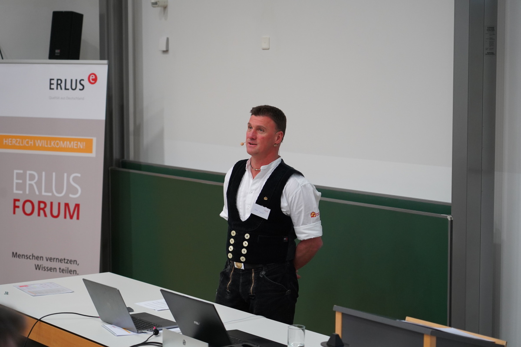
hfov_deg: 26.3
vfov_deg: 17.7
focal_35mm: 77
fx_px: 1114
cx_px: 260
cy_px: 174
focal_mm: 77
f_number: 4
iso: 2500
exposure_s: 1/160
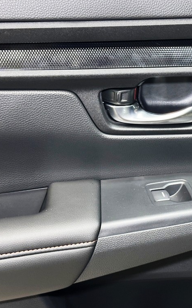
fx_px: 578
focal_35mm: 69
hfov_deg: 18.7
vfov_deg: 29.8
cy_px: 154
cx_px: 145
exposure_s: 1/30
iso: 640
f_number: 1.78
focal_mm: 6.86
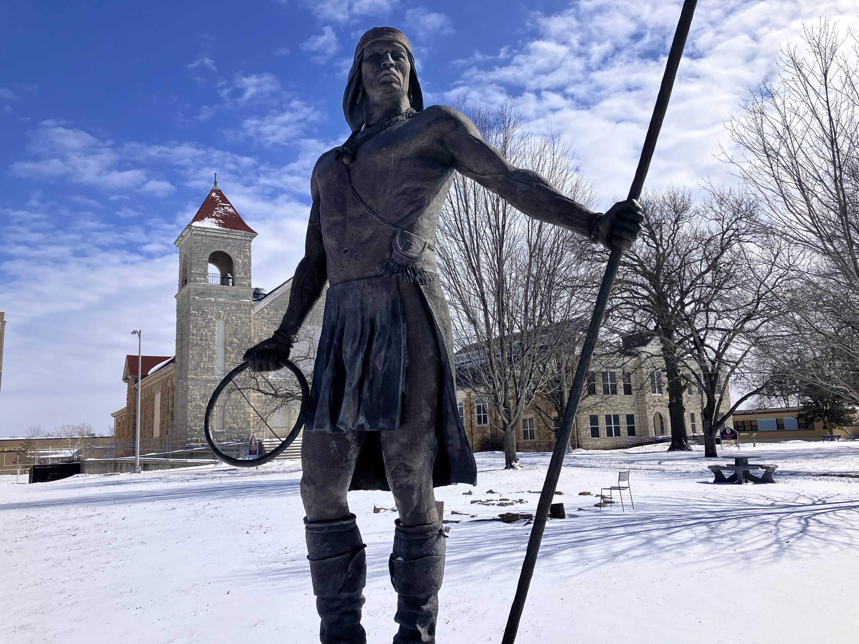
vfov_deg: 49.7
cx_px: 430
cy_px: 322
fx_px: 695
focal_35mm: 28
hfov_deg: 63.4
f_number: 1.8
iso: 32
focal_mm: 3.99
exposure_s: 1/4878
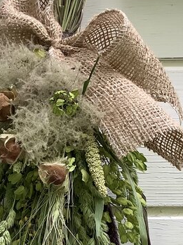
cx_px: 53
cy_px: 216
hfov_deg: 19.3
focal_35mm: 76
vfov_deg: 25.0
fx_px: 536
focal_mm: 3.3
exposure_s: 1/100
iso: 50
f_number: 2.4
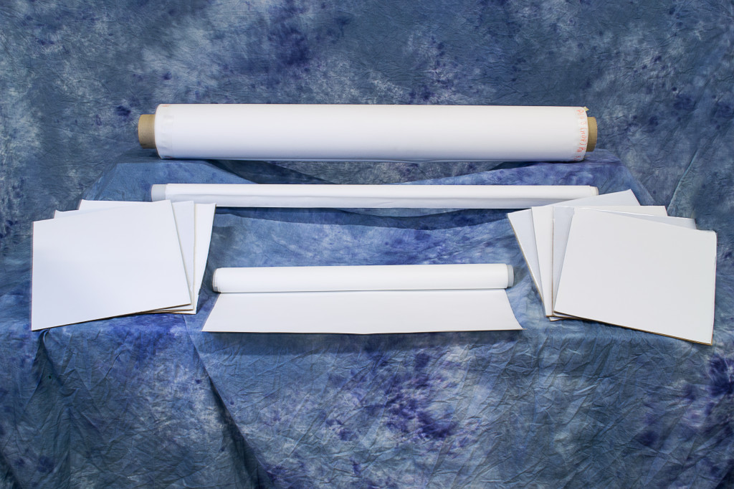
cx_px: 367
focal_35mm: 36
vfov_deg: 36.8
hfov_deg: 53.1
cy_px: 244
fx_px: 734
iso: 100
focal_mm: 24
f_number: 11
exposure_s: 1
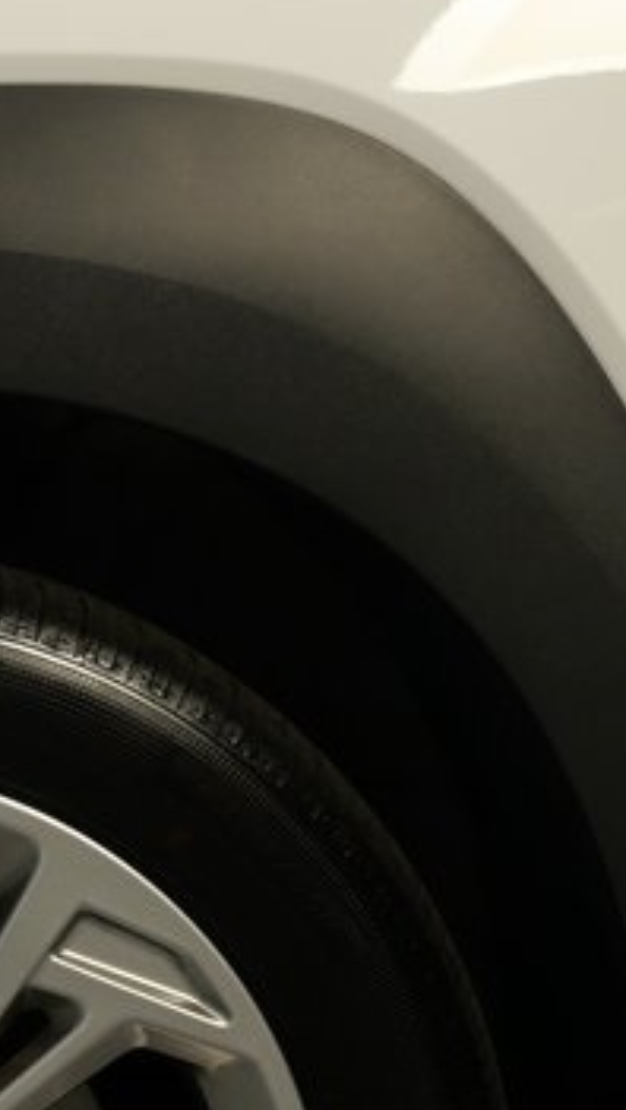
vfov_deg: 16.7
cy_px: 914
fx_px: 3740
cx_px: -212
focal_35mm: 127
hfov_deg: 9.4
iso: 250
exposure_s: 1/200
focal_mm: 20
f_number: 6.3
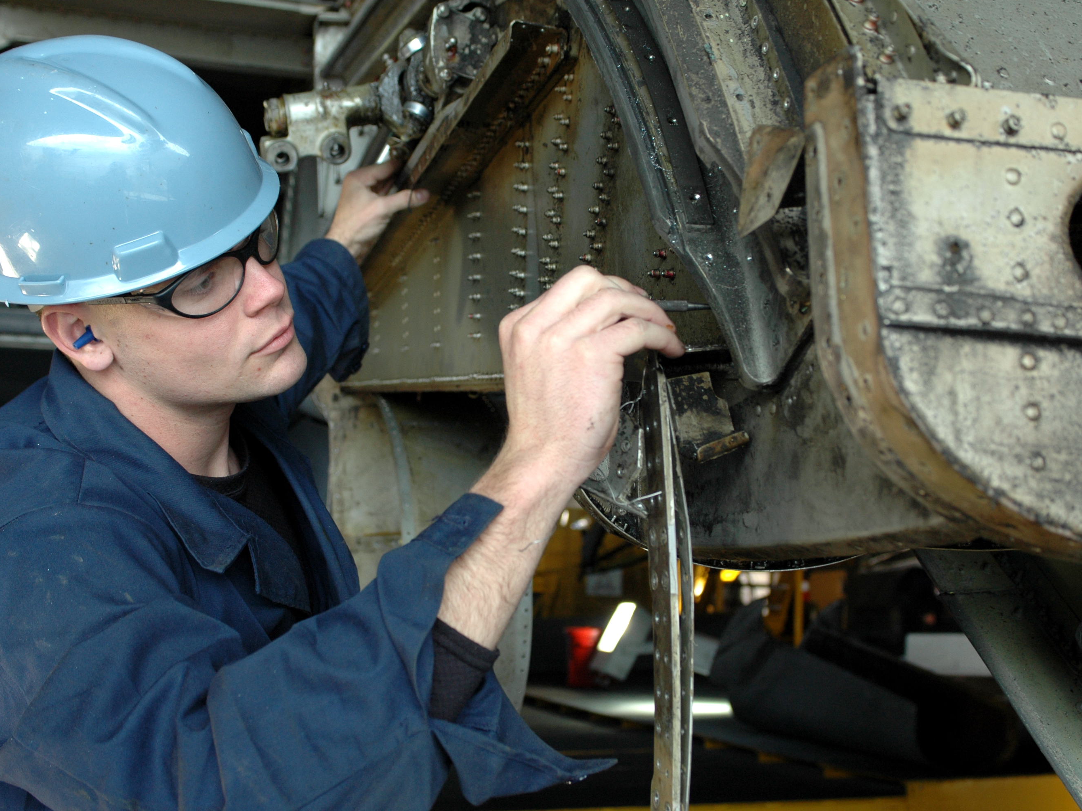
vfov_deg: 31.5
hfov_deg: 41.2
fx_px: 1438
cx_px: 511
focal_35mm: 46
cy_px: 407
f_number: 4.5
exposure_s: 1/100
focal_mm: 28
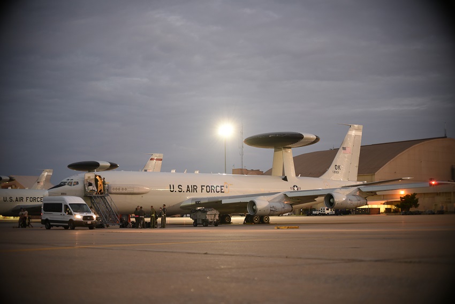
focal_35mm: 55
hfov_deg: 36.2
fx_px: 695
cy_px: 152
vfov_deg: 24.6
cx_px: 228
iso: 800
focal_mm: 55
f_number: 4.5
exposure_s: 1/4
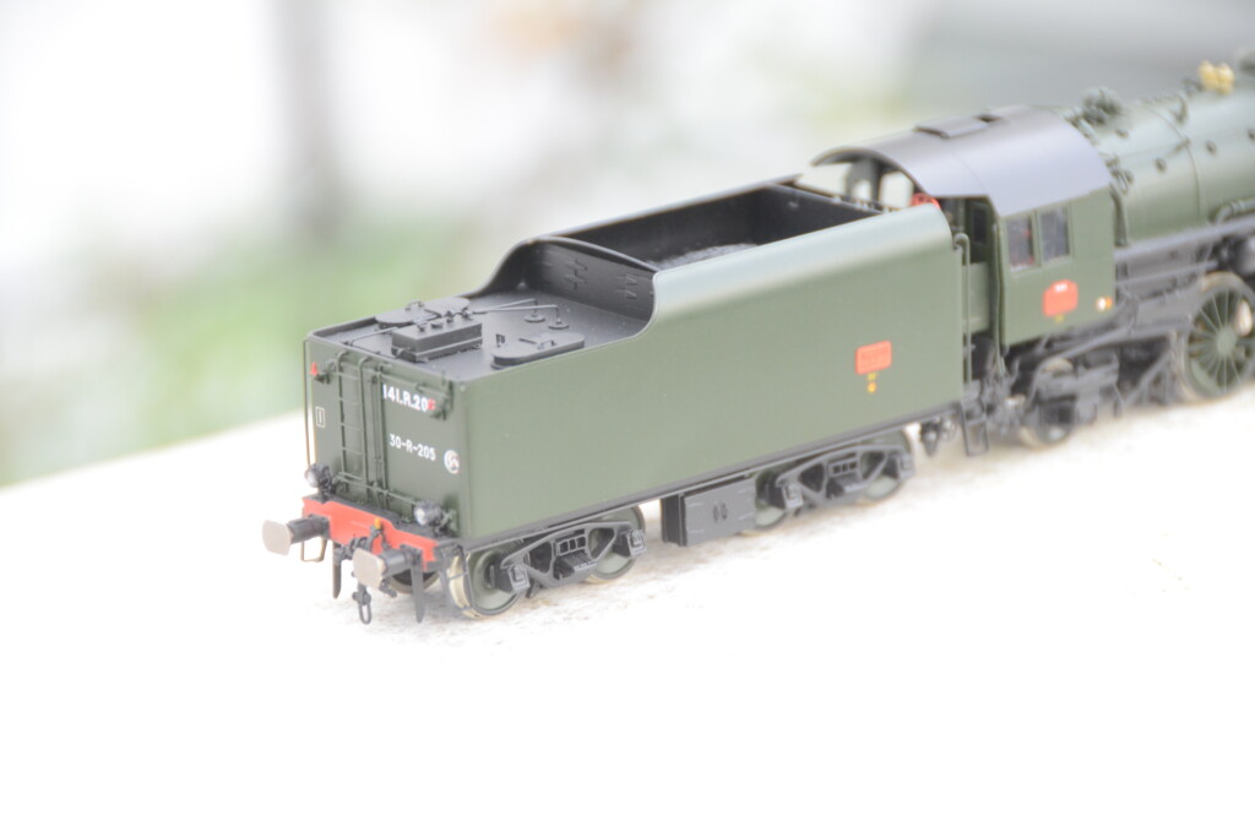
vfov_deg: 7.6
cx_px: 628
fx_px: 6261
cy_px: 416
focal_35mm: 180
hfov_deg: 11.4
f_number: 5.3
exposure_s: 1/125
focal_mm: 120
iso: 800
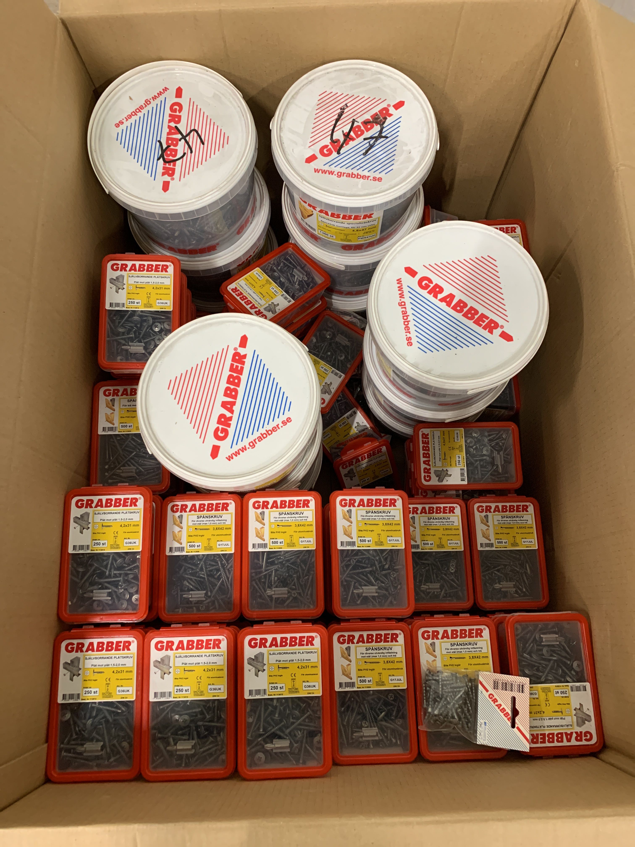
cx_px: 318
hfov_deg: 53.1
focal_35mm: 26
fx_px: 636
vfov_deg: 67.3
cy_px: 424
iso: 200
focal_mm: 4.25
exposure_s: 1/60
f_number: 1.8
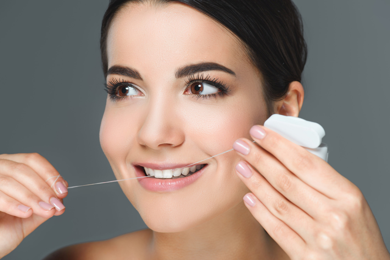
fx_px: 1138
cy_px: 130
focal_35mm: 105
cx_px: 195
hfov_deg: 19.4
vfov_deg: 13.1
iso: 100
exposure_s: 1/160
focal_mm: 105
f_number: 7.1
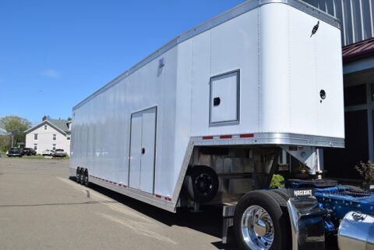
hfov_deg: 67.4
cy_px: 125
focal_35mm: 27
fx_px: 280
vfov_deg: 47.9
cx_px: 187
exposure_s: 1/400
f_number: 10
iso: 200
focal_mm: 18
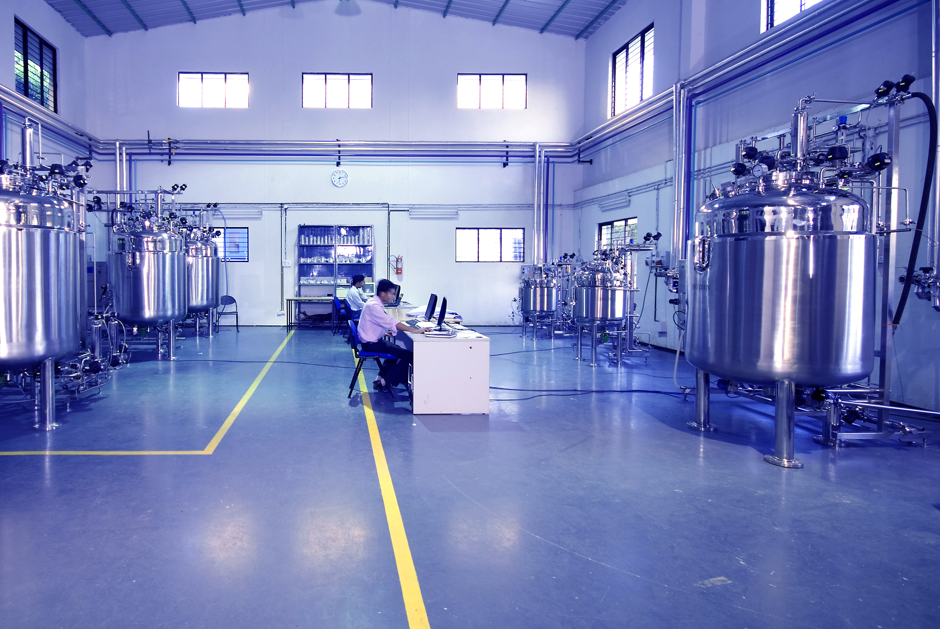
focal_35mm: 20
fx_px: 523
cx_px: 352
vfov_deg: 61.9
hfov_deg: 82.3
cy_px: 280
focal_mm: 10
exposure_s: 1/2.5
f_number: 5.6
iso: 100
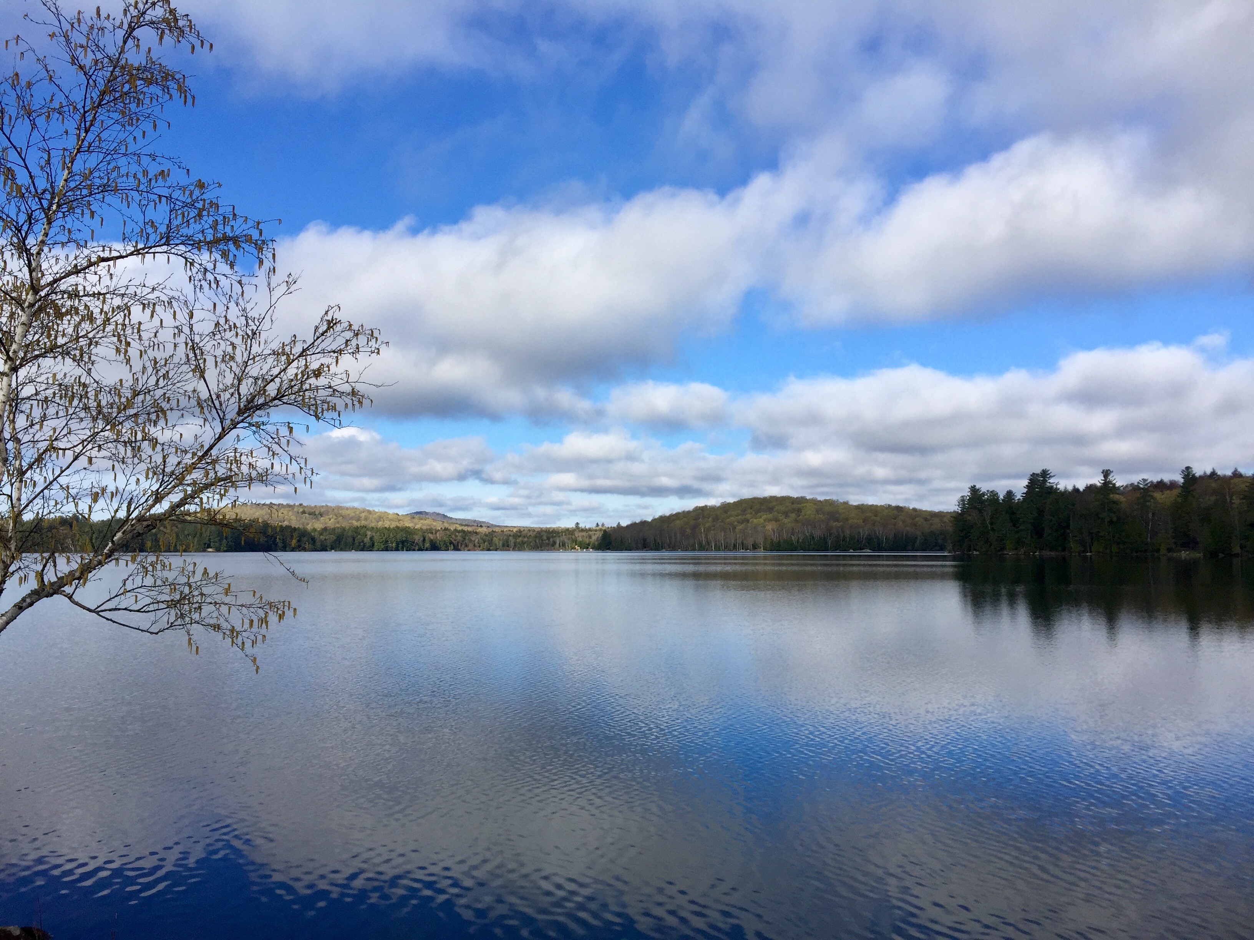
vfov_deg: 48.2
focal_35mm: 29
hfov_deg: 61.7
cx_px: 627
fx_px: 1051
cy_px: 470
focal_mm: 4.15
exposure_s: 1/2326
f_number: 2.2
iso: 32
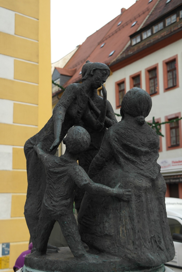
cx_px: 91
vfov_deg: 42.7
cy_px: 136
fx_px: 349
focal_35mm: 46
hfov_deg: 29.3
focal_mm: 30
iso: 400
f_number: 4.5
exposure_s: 1/100
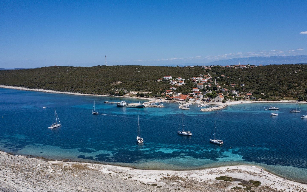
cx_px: 171
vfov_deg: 39.4
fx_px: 268
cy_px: 107
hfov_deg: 59.5
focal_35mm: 32
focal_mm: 10.26
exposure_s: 1/5000
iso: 100
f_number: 2.8
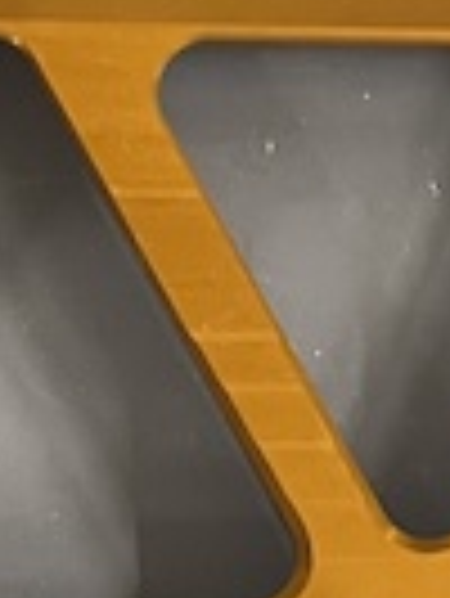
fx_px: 6645
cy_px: 683
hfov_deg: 3.9
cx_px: 144
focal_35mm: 384
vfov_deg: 5.1
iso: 500
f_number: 2.2
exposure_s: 1/40
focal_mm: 7.5
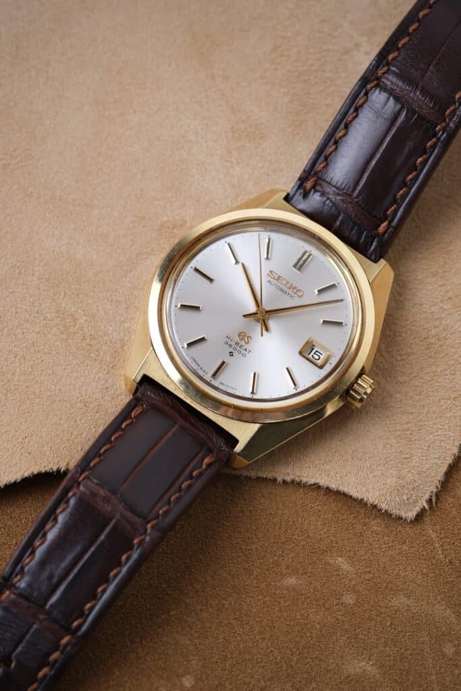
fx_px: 1728
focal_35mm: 90
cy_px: 346
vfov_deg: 22.6
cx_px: 230
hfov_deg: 15.2
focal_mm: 60
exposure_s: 1/100
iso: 500
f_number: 7.1
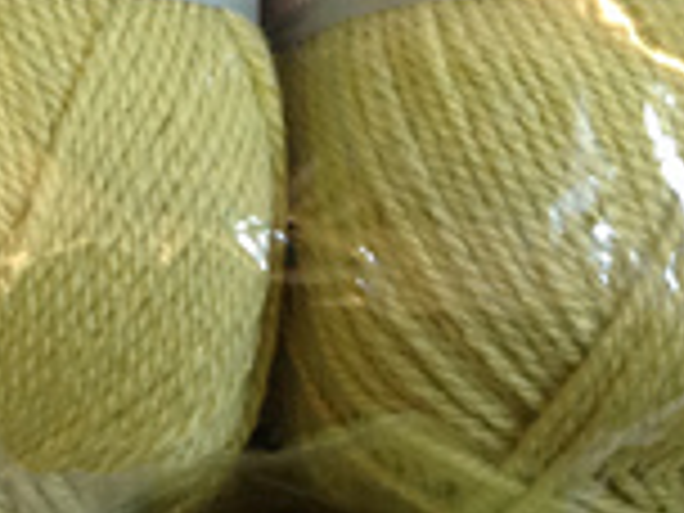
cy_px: 358
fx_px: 2272
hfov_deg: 16.8
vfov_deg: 12.9
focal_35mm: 115
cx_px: 50
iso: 160
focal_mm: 4.28
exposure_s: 1/15
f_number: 2.4
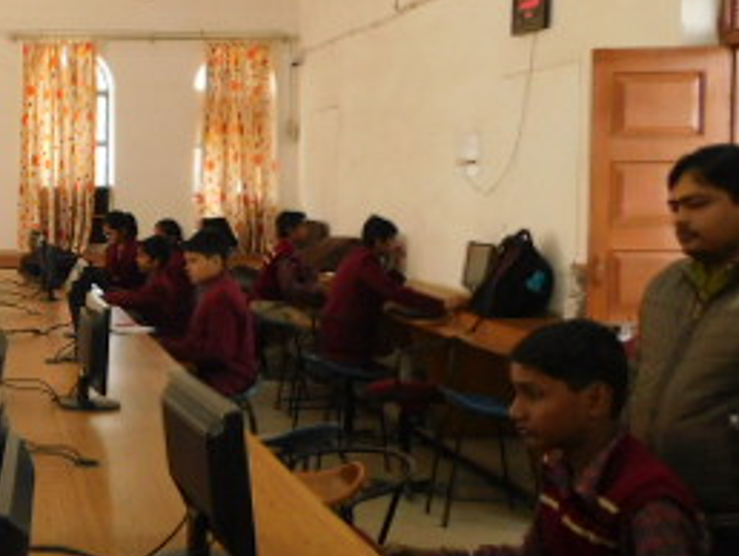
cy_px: 246
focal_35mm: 57
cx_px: -6
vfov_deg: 25.7
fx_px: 1218
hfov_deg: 31.2
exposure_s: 1/30
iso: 250
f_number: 3
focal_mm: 4
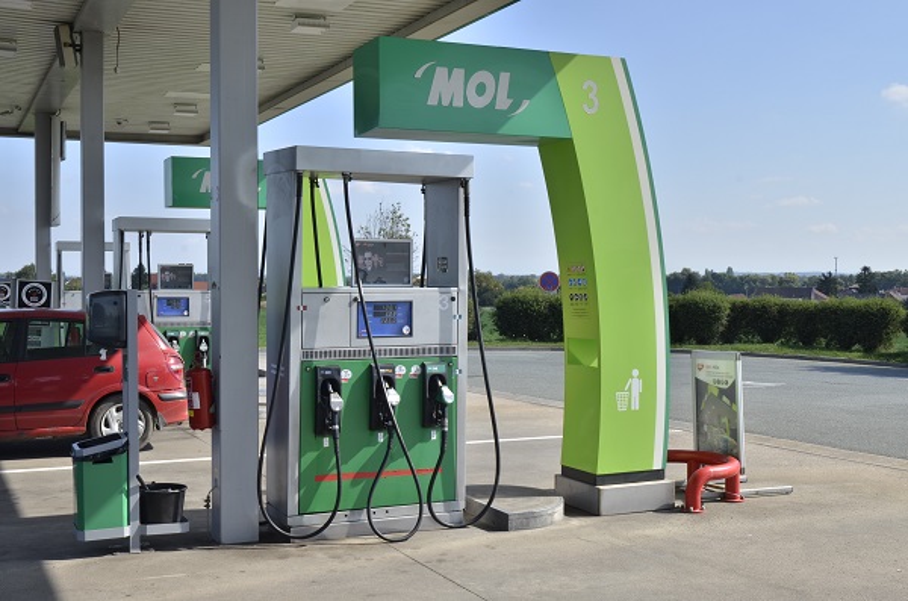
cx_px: 454
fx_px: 1057
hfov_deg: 46.5
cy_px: 300
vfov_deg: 31.7
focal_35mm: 42
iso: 100
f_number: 13
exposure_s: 1/100
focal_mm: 28
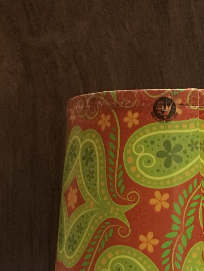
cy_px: 347
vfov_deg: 19.5
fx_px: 731
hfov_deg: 15.9
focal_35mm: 93
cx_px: 113
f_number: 2.2
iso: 200
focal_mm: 4.15
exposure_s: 1/20
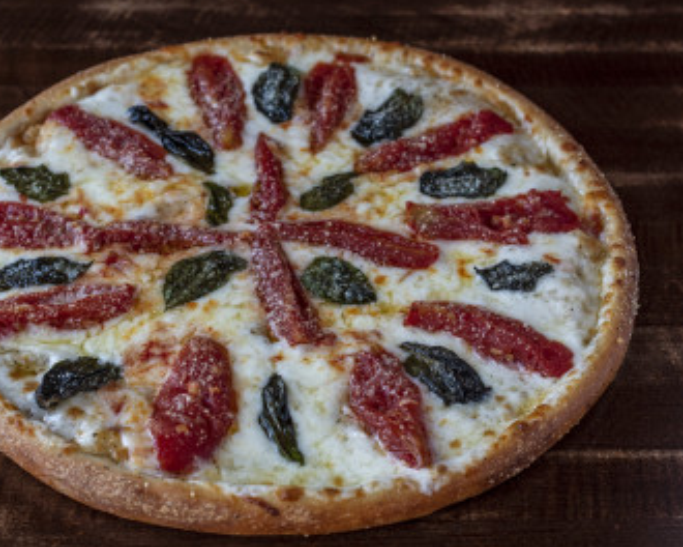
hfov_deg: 26.4
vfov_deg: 21.3
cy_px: 271
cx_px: 294
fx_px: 1455
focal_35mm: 72
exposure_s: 1/320
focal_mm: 50
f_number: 7.1
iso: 400
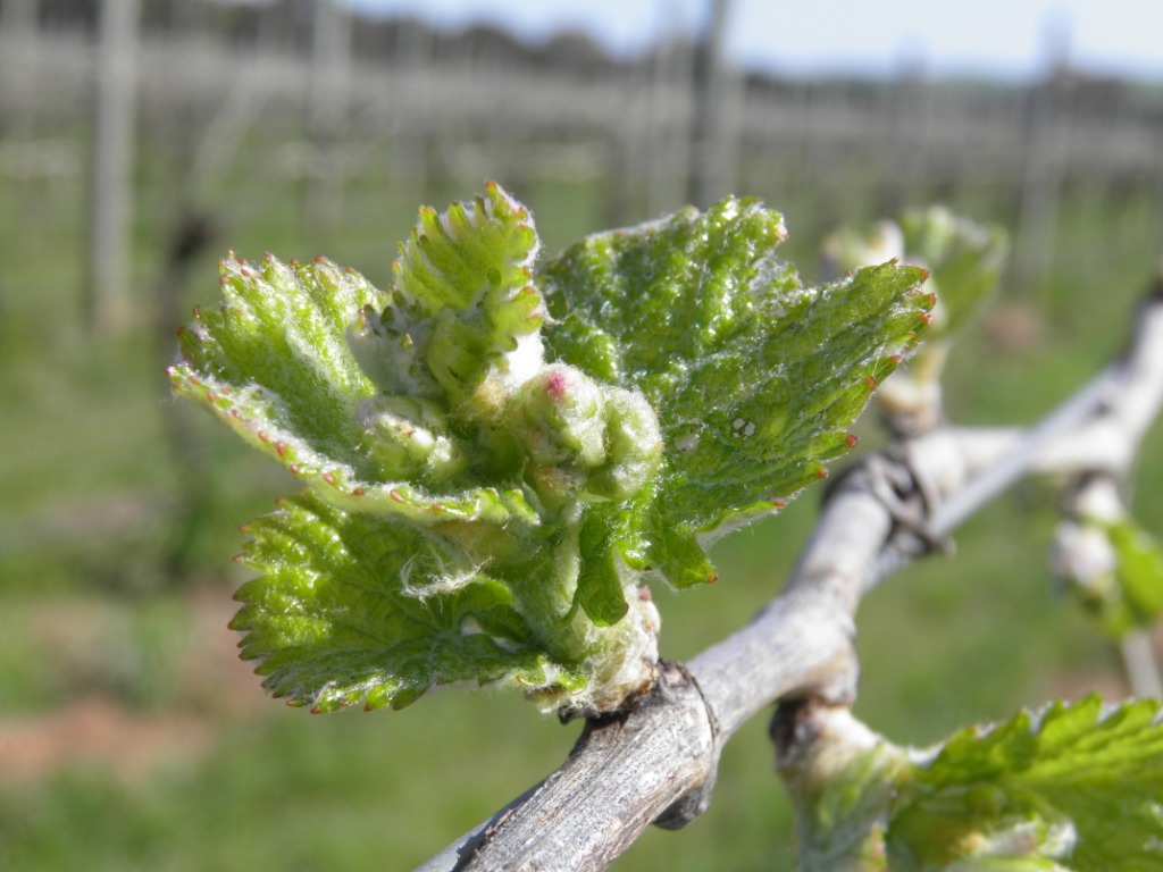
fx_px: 2453
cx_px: 582
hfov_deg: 26.7
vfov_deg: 20.2
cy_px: 436
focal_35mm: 73
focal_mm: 13.2
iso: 50
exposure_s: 1/200
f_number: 5.5
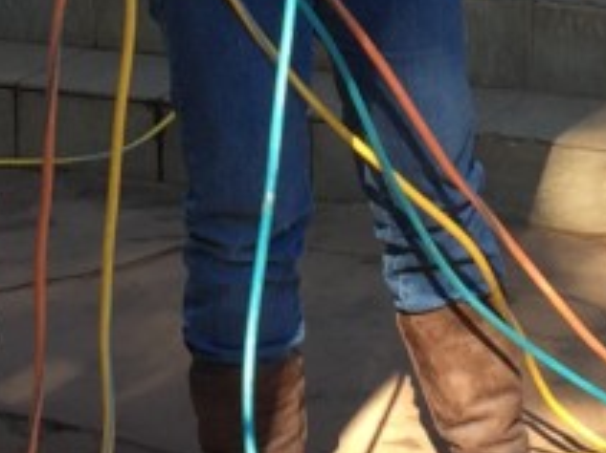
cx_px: 236
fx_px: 2887
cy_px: -32
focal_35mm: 165
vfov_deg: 8.9
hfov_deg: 12.0
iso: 32
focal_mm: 4.15
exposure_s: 1/150
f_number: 2.2
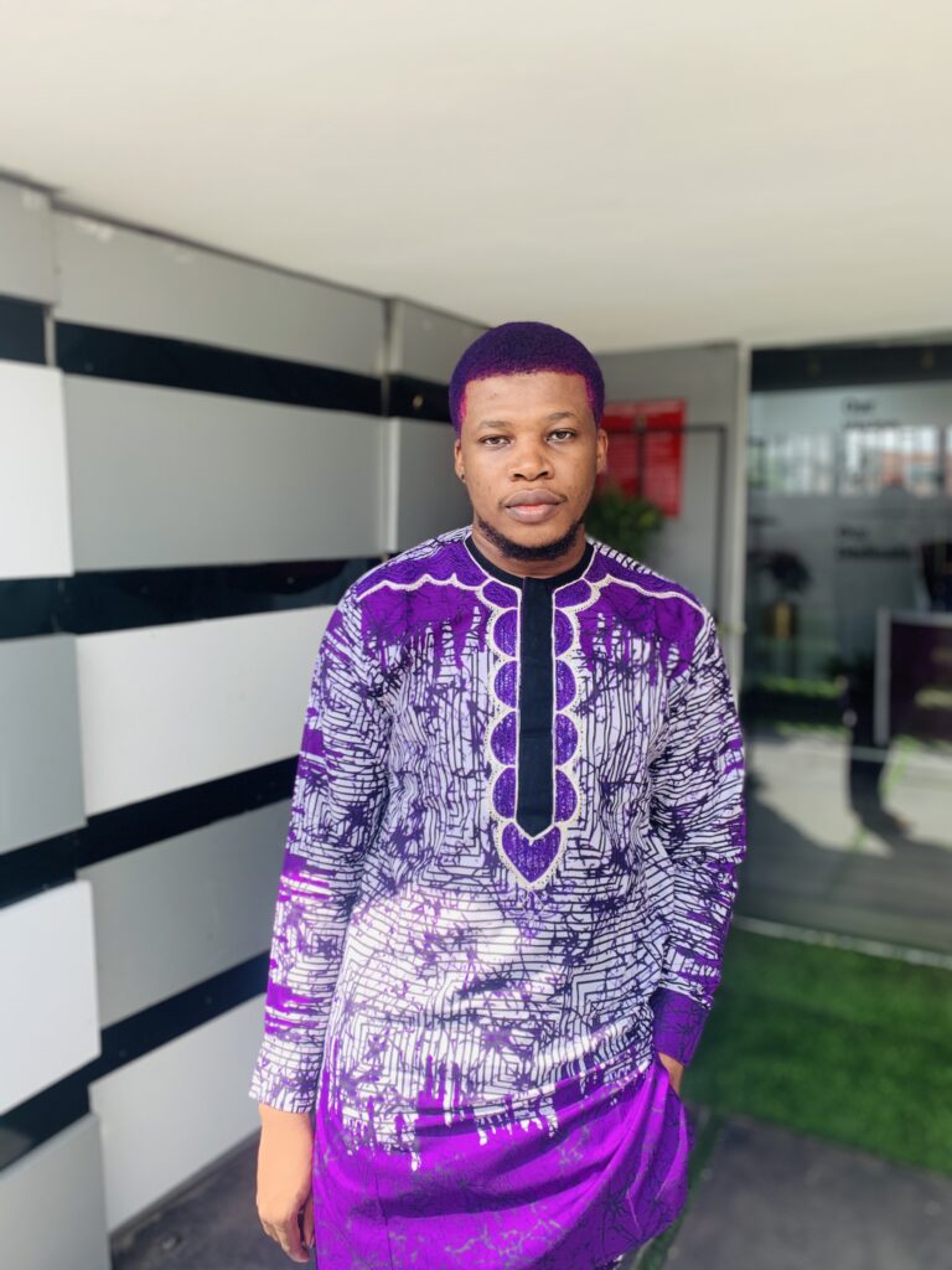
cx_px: 476
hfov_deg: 53.1
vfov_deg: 67.3
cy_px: 635
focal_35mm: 26
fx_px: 953
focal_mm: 4.25
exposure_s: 1/248
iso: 25
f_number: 1.8
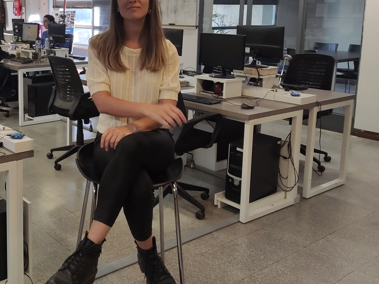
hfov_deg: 42.2
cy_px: 87
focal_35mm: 43
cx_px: 85
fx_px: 471
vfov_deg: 33.2
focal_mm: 4.77
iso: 199
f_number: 1.75
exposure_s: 1/50
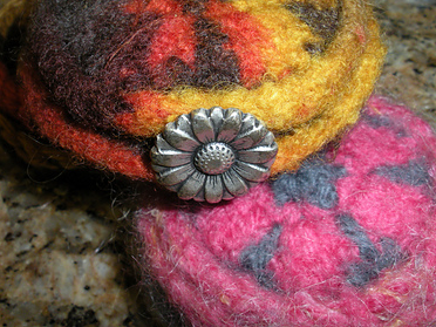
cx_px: 213
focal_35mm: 47
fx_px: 592
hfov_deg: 40.4
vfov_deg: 30.7
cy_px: 111
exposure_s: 1/60
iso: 200
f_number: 5.6
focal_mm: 6.3
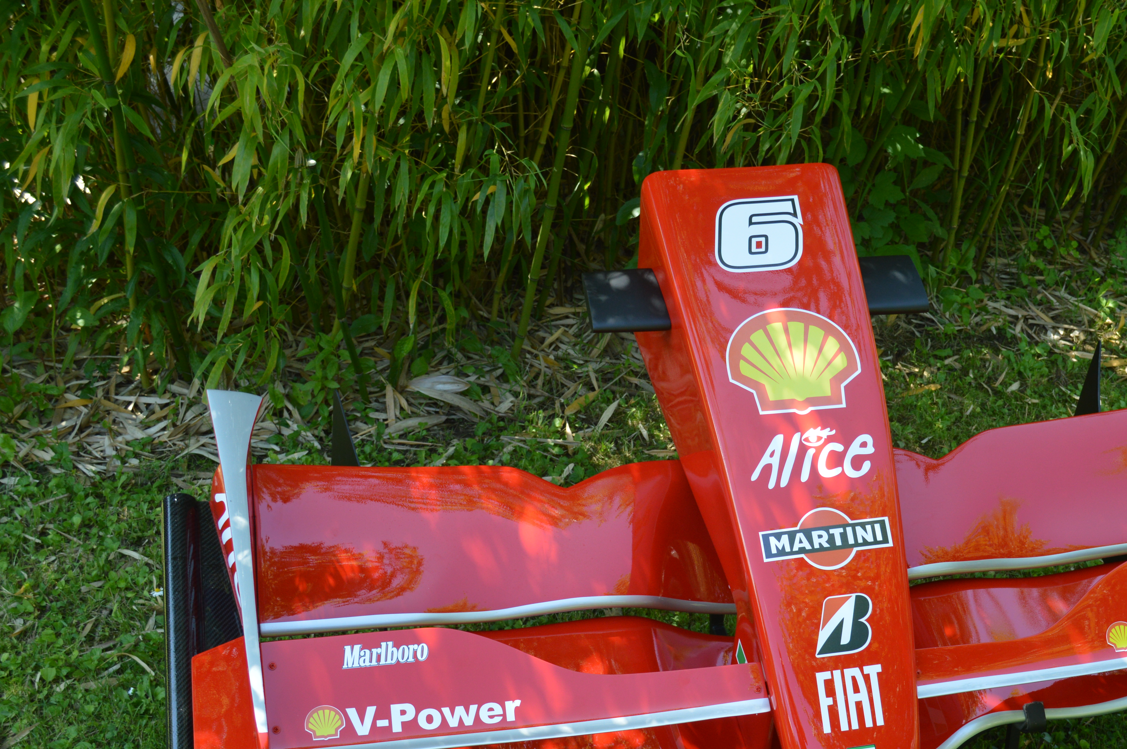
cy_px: 494
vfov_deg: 24.5
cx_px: 771
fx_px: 1720
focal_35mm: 55
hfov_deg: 35.8
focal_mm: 26
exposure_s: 1/125
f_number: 5.6
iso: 250
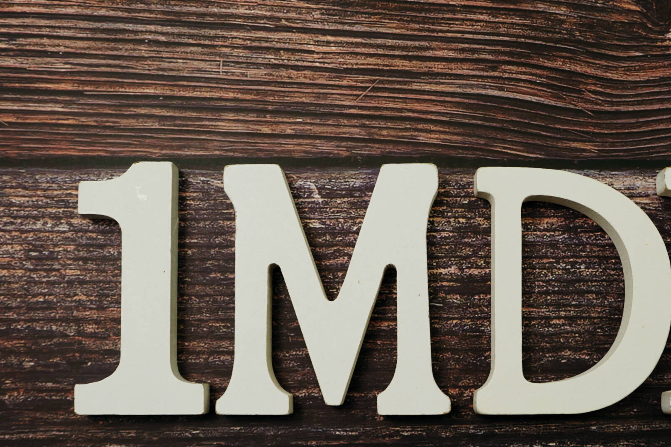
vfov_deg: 23.6
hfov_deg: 34.7
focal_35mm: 57
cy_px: 310
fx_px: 1062
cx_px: 446
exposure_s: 1/30
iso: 200
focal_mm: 24
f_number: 8
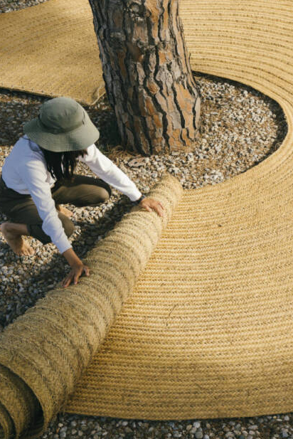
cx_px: 133
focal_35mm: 69
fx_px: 841
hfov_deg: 19.7
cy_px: 229
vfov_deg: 29.2
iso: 400
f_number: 4.5
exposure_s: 1/800
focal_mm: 37
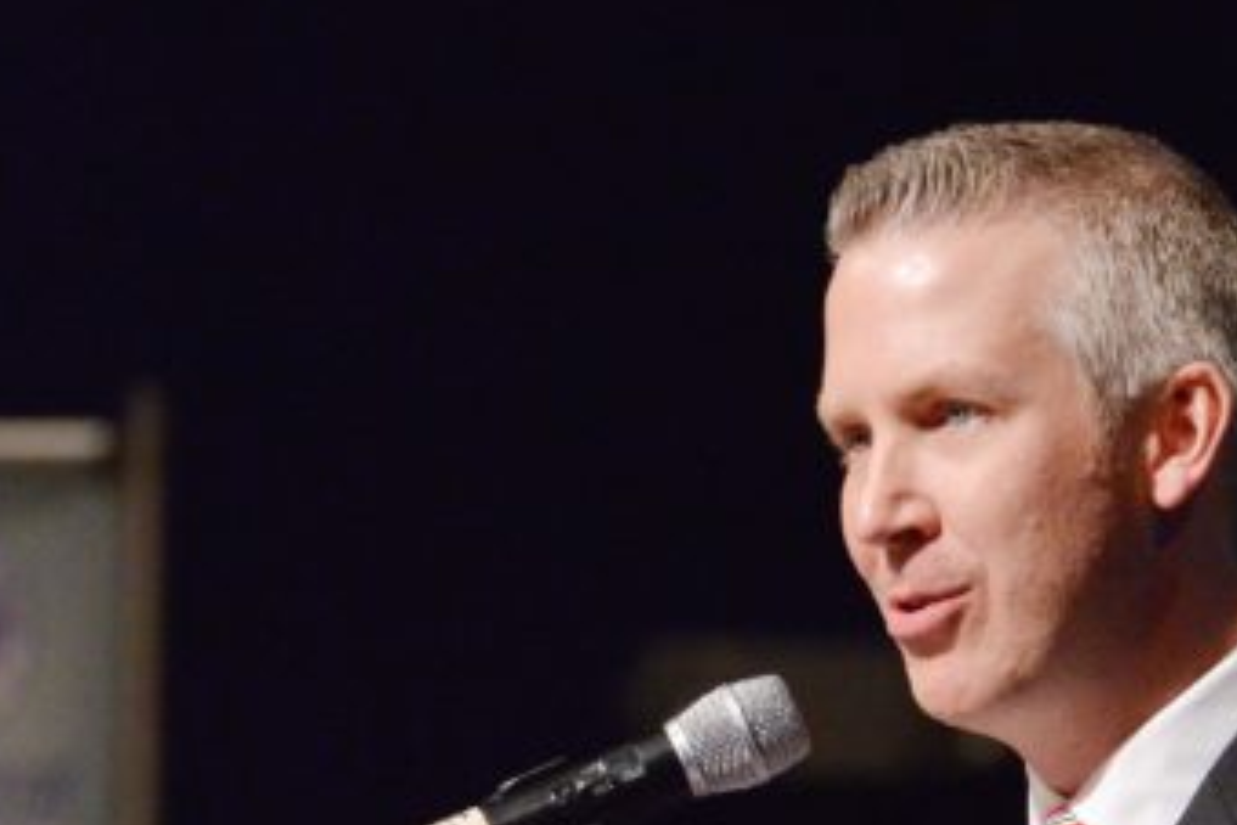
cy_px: 909
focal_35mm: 650
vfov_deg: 2.1
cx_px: 573
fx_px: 22333
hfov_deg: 3.2
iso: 3200
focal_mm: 200
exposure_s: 1/320
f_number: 4
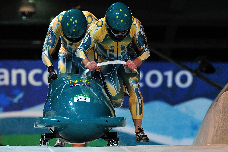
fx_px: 3482
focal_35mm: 550
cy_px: 76
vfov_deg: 2.5
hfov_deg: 3.8
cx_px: 114
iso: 1600
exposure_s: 1/1000
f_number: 4
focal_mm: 550
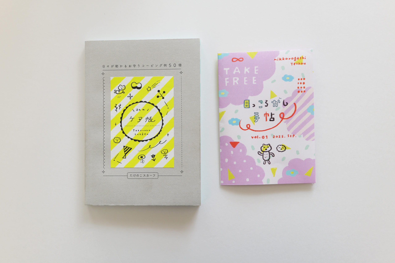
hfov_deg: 48.5
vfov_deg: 33.4
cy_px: 132
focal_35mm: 40
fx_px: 439
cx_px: 198
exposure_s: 1/8
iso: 250
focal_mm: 40
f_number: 6.3
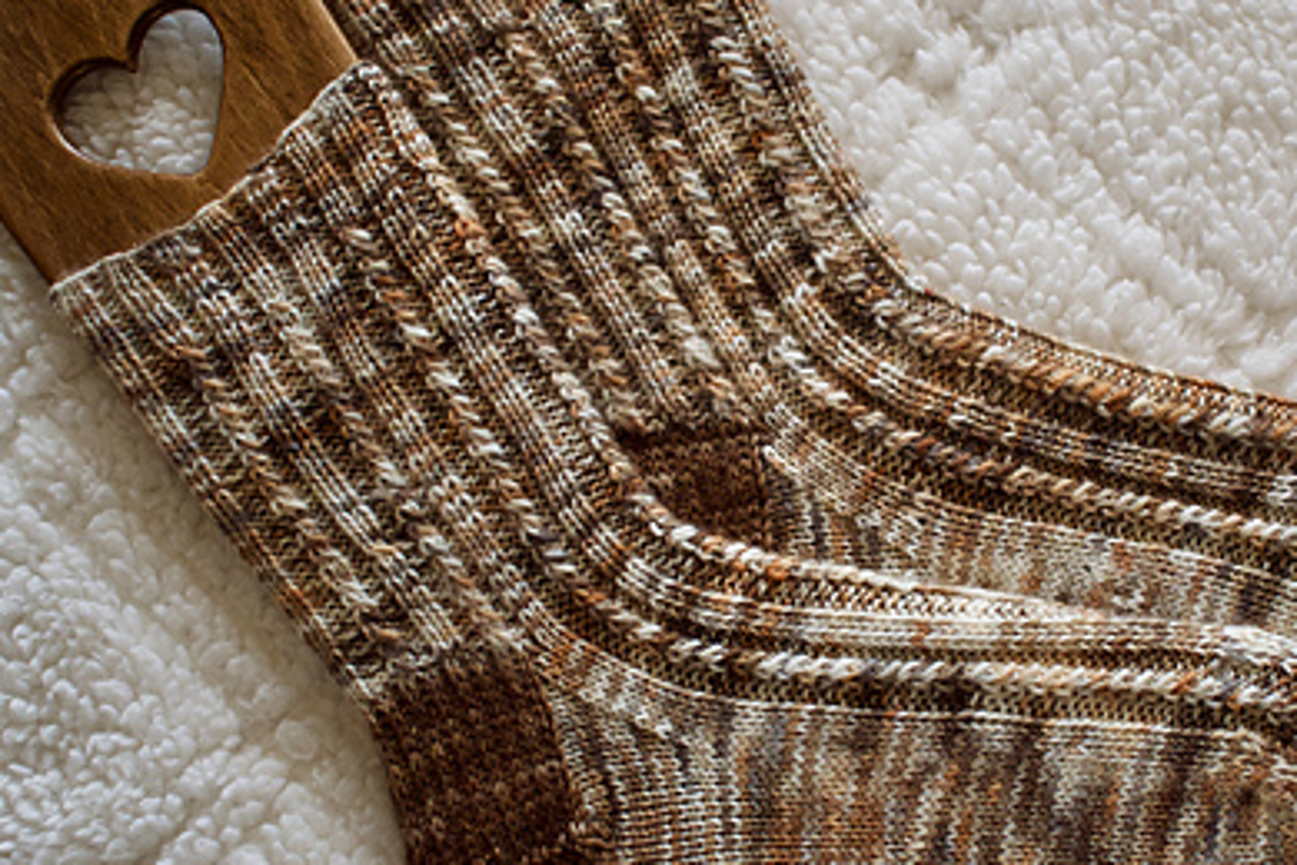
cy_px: 424
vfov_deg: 21.2
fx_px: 2306
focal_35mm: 64
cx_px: 865
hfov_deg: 31.2
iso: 1100
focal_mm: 26
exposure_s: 1/60
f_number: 4
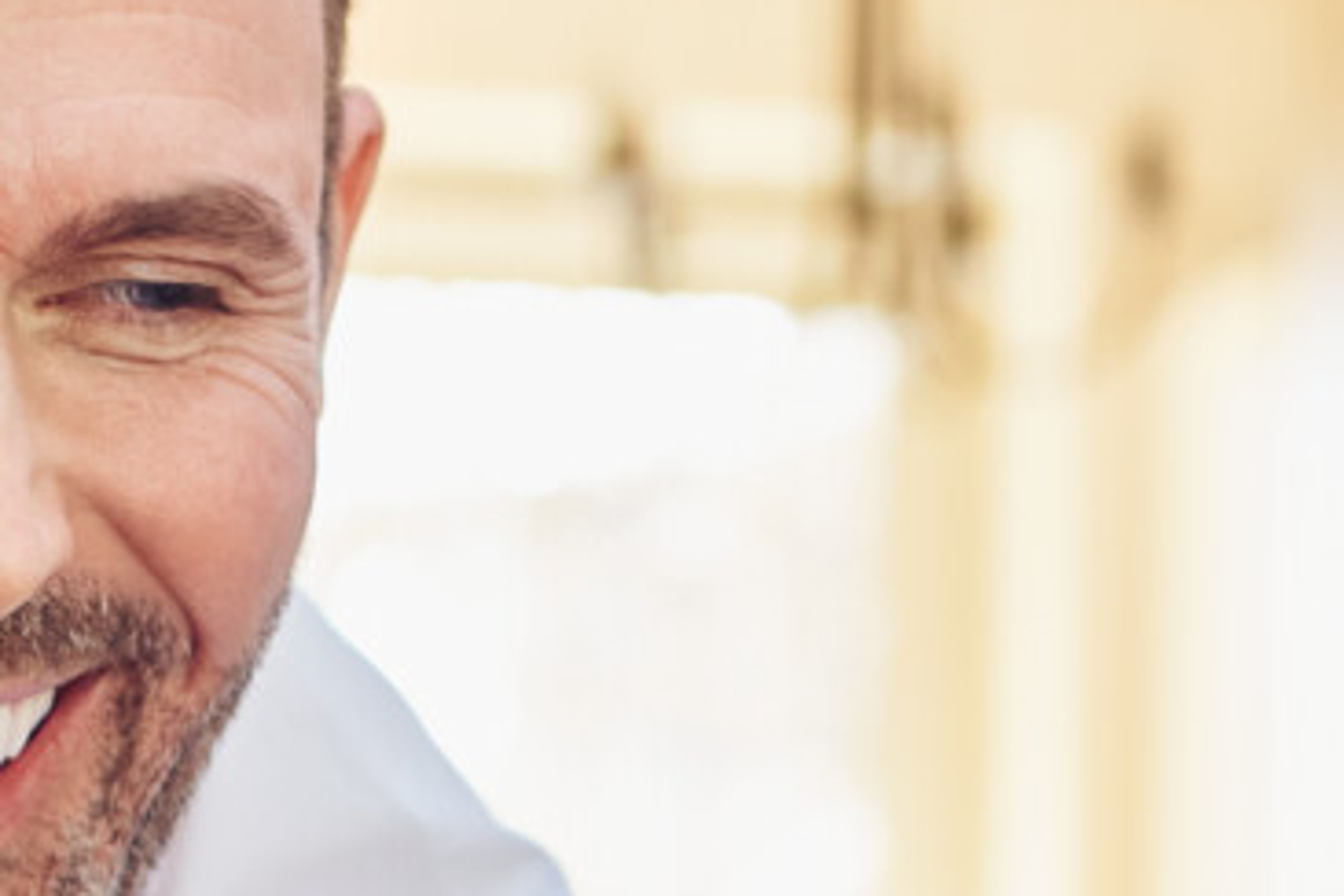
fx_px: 7130
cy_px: 1528
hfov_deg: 10.8
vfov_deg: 7.0
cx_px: 676
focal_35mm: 191
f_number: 2.2
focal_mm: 35
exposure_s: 1/125
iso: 320
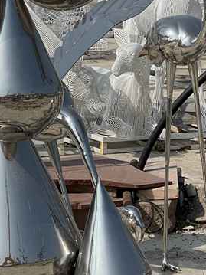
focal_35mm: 190
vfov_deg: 10.4
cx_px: -26
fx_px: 1508
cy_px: 146
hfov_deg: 7.8
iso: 20
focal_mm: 7.5
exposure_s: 1/2273
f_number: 2.2
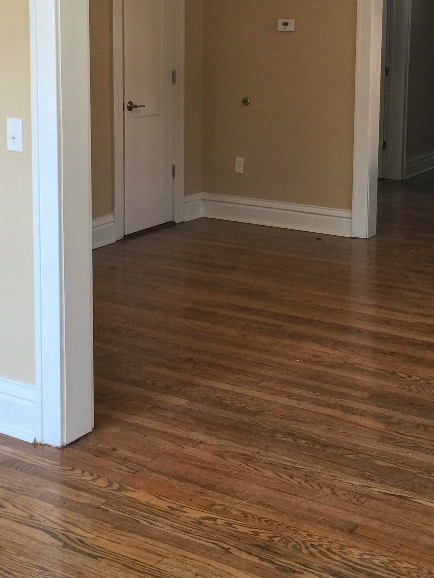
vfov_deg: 34.3
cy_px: 154
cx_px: 246
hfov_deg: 26.5
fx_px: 919
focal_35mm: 55
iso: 32
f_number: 2.2
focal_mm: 4.15
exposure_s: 1/33
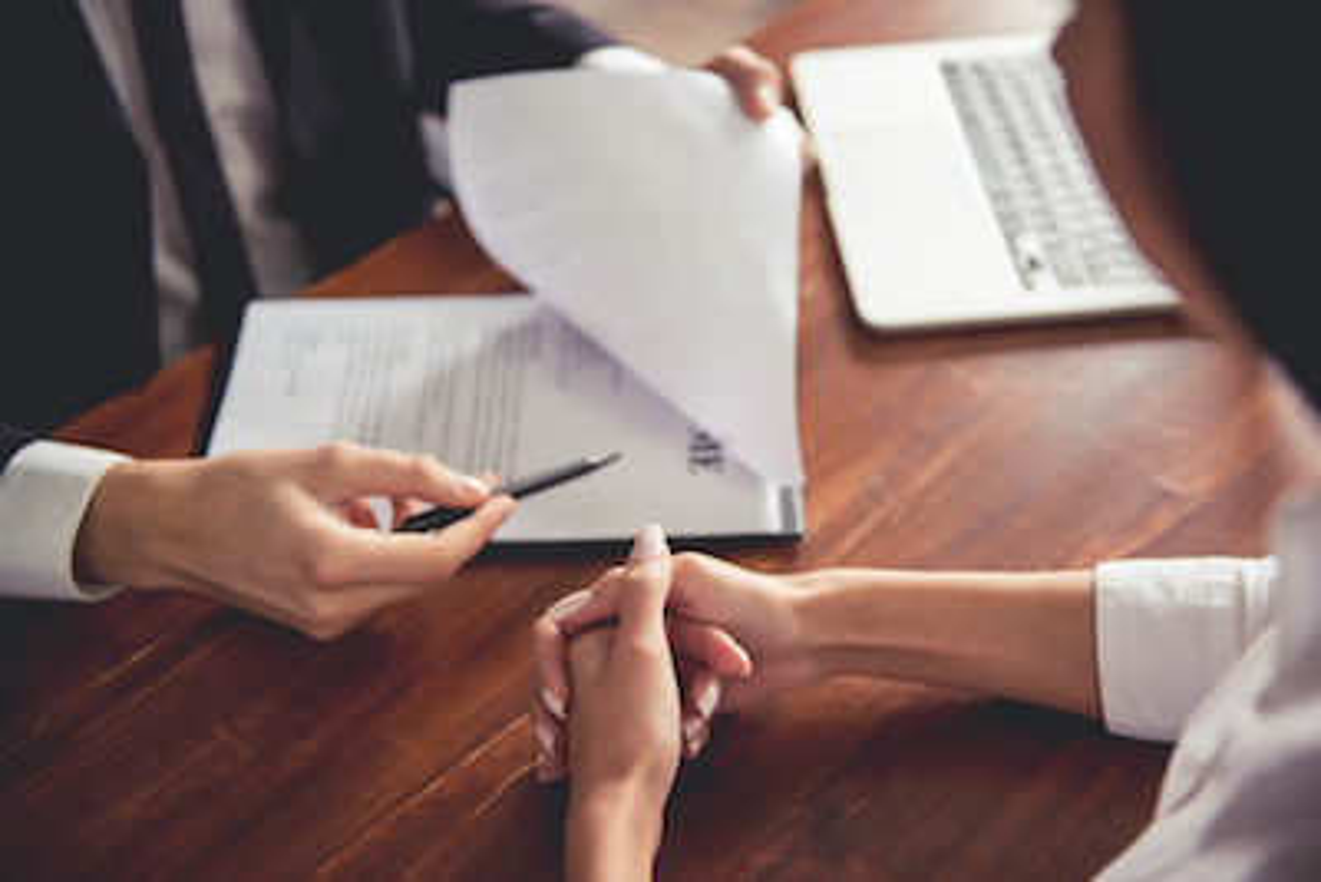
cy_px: 441
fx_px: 1909
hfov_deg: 38.2
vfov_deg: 26.0
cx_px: 660
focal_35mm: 52
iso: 1000
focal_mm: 52
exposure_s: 1/125
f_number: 2.8
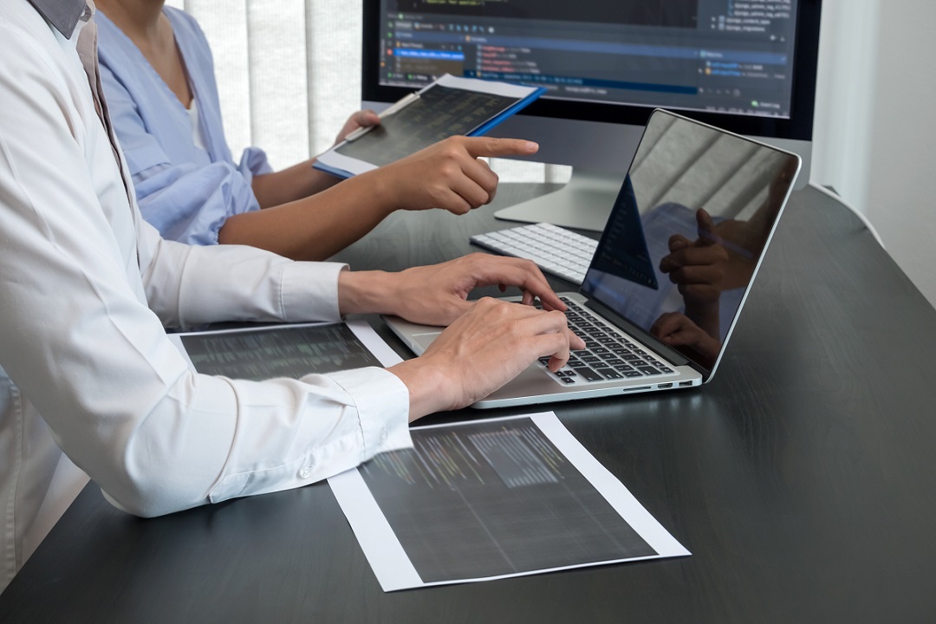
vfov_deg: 23.0
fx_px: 1534
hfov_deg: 33.9
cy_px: 312
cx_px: 468
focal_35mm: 59
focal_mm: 39.6
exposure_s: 1/100
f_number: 5.6
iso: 400
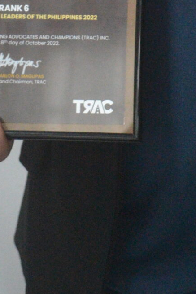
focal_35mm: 129
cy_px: -138
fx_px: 1053
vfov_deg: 14.8
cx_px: 179
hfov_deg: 10.6
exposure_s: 1/50
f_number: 4
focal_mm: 22
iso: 3200
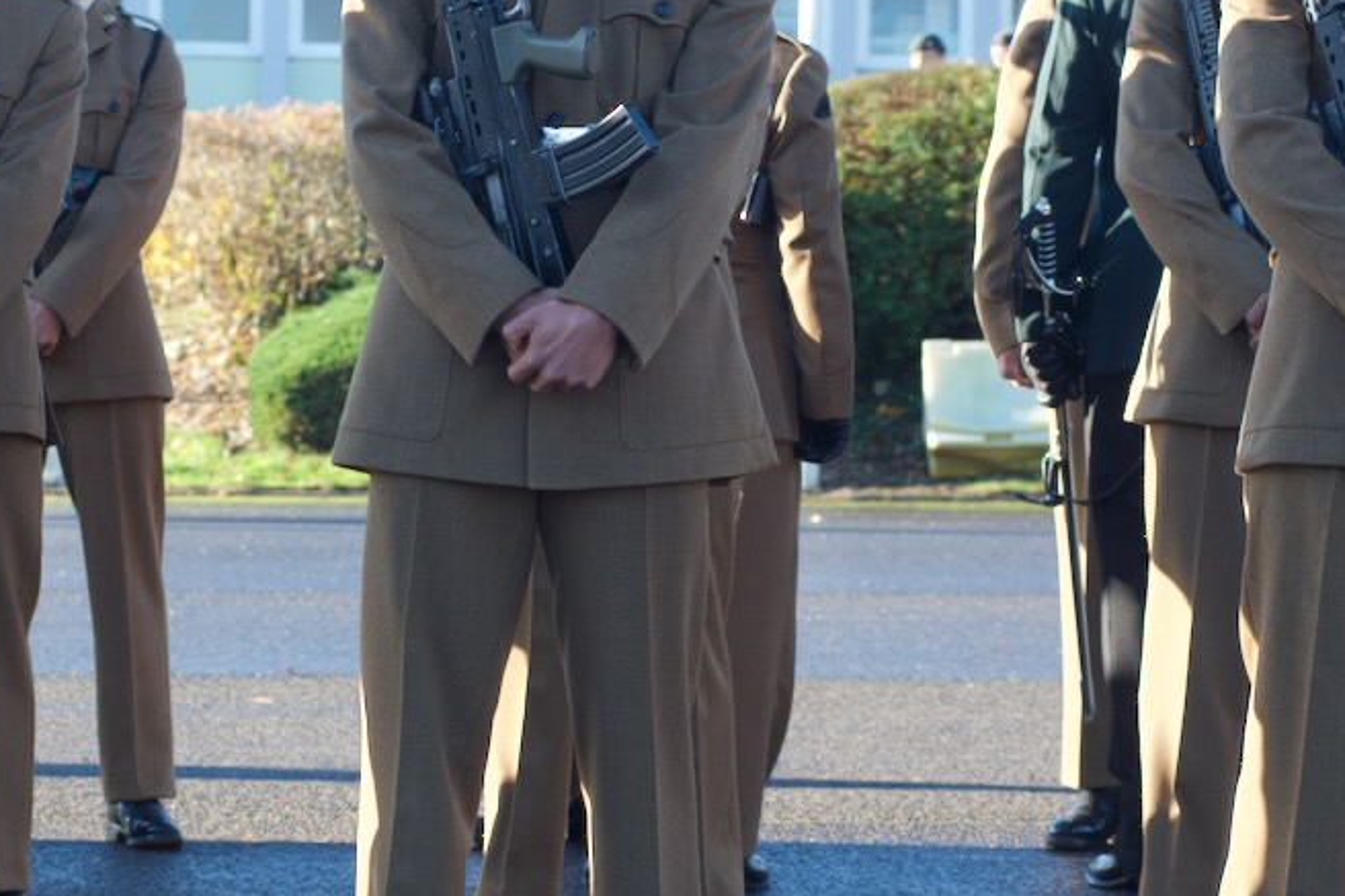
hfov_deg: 13.2
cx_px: 498
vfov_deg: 8.8
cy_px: 330
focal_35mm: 156
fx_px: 5827
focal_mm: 80
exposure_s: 1/250
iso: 800
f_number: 8
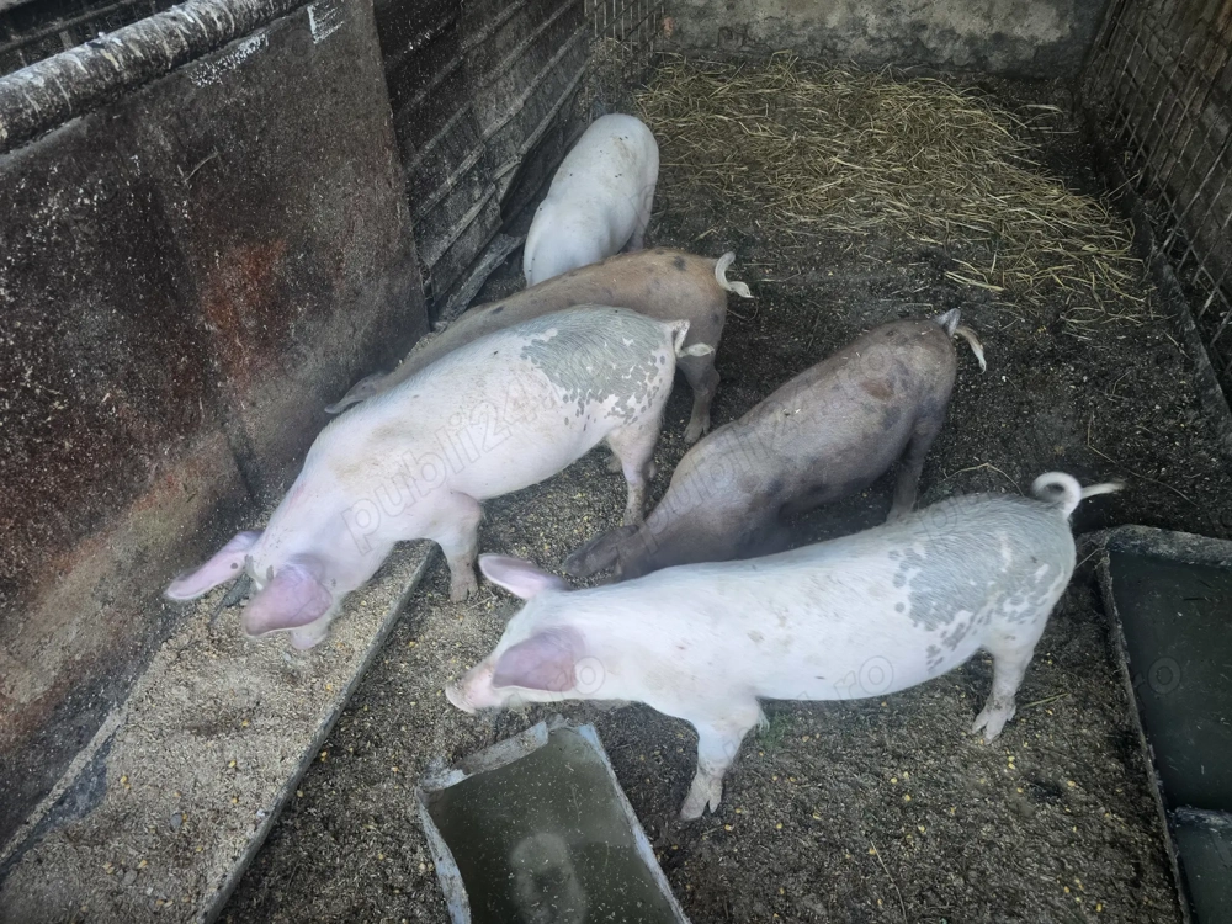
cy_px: 462
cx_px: 616
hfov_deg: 73.9
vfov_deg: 58.9
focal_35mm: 23
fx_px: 819
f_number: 1.7
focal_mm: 6.3
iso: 250
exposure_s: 1/100
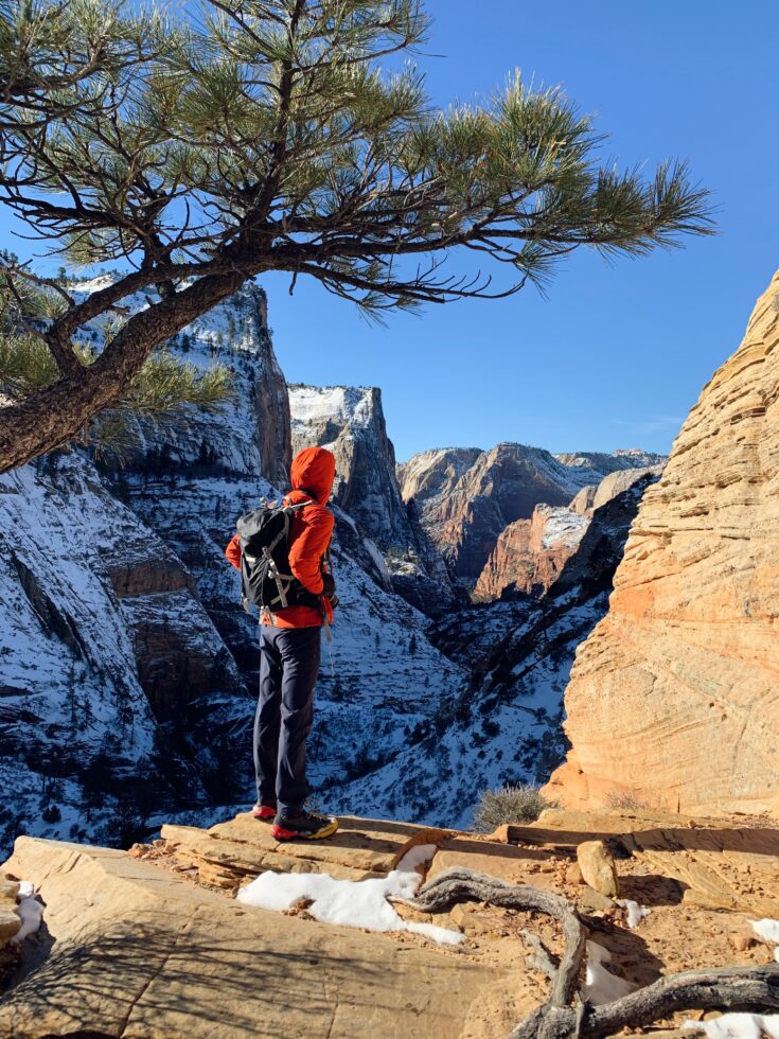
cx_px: 390
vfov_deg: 67.3
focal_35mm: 26
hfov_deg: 53.1
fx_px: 780
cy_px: 520
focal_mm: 4.25
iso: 25
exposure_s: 1/1585
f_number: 1.8
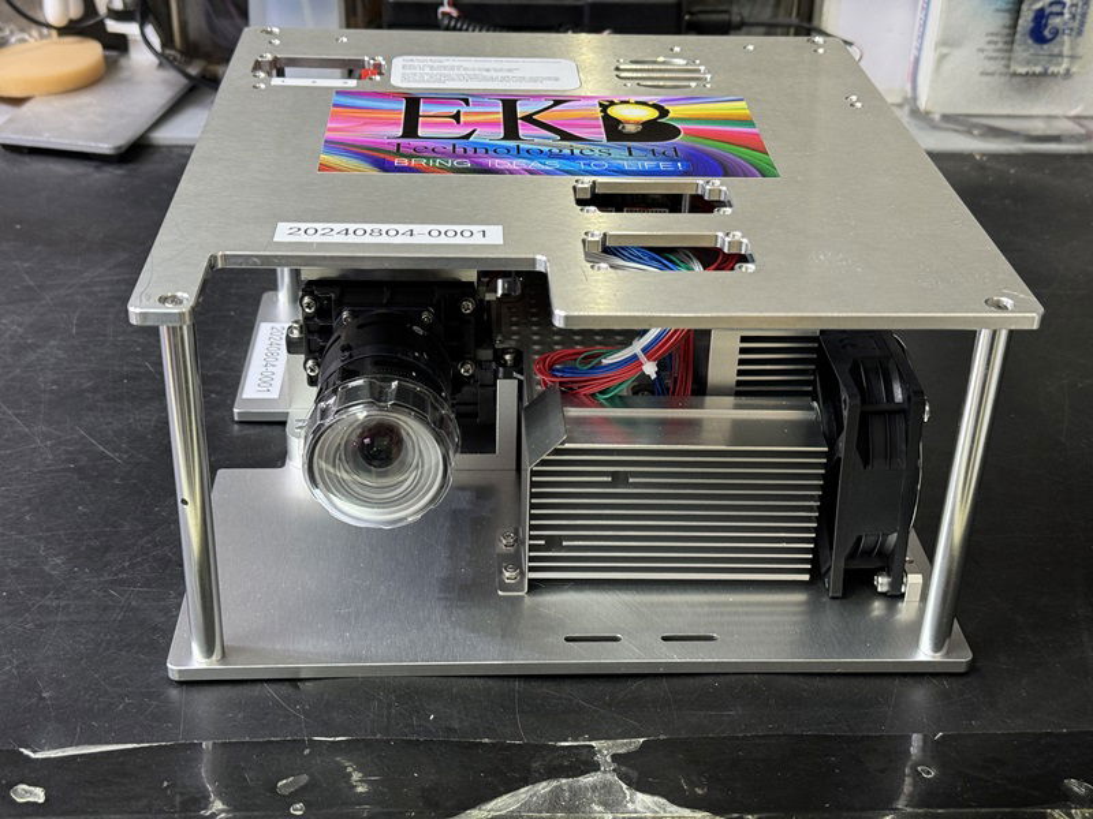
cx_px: 546
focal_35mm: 48
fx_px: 1516
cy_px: 410
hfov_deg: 39.7
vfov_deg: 30.3
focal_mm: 6.76
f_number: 1.78
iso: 200
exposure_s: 1/33
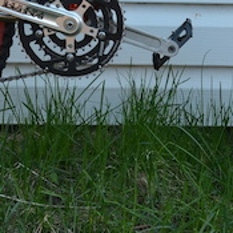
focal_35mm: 174
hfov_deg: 10.0
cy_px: -111
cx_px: 137
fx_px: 1325
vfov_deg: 9.8
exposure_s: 1/200
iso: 200
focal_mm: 30
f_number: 7.1
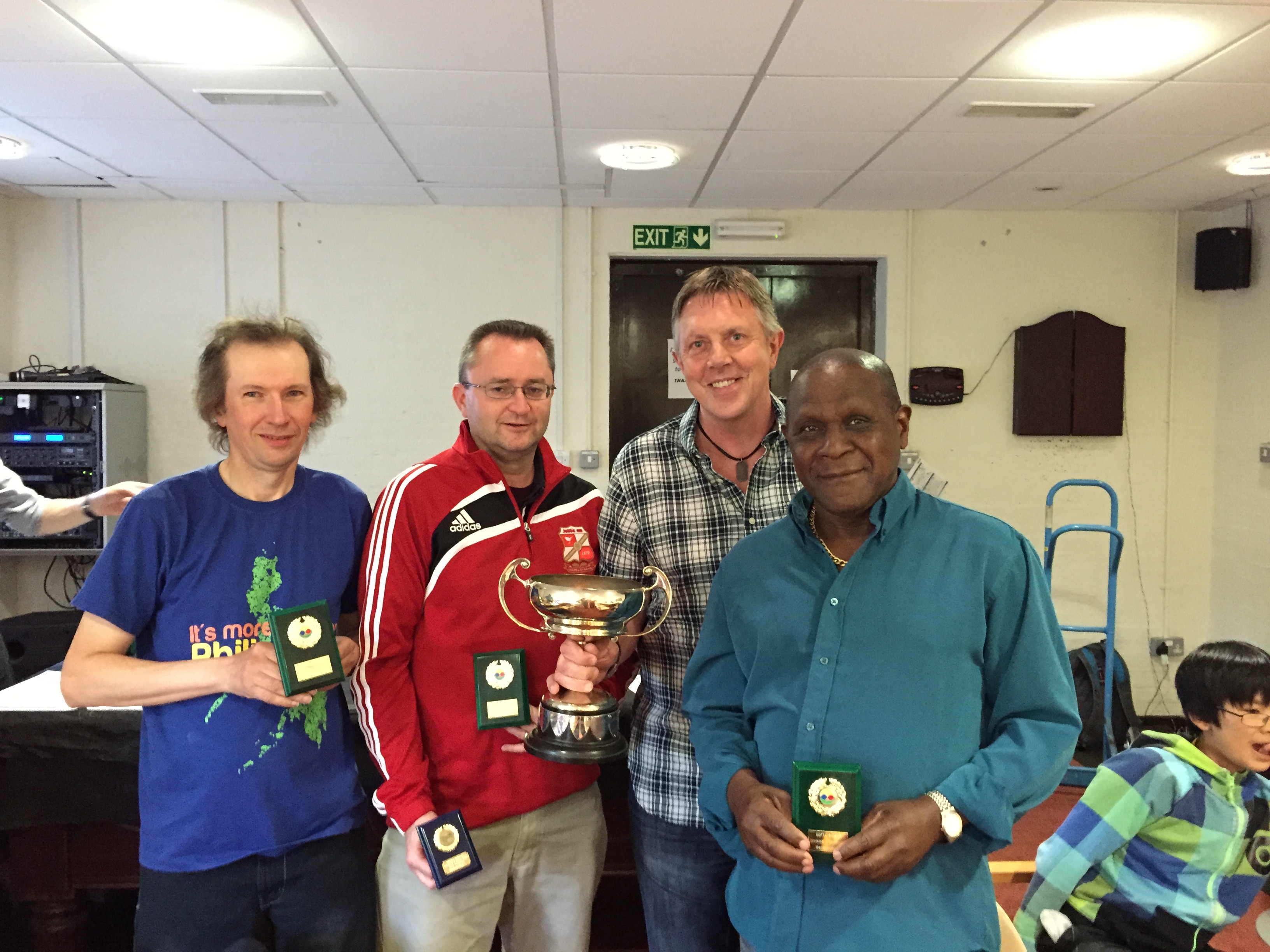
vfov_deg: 48.2
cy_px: 476
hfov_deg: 61.7
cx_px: 635
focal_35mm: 29
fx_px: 1064
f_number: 2.2
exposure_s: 1/15
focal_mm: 4.15
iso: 320
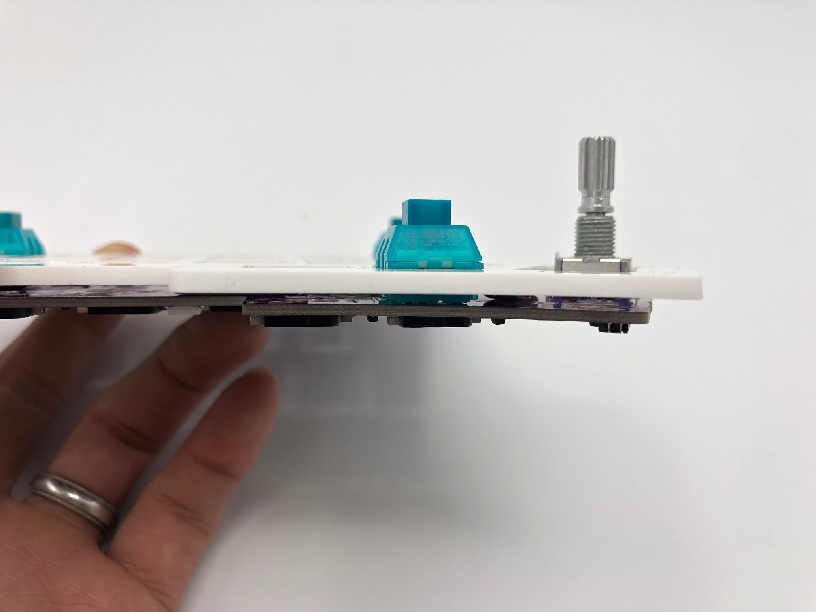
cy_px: 306
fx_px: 660
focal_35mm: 28
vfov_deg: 49.7
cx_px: 408
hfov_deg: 63.4
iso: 20
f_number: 1.8
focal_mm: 4
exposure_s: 1/486
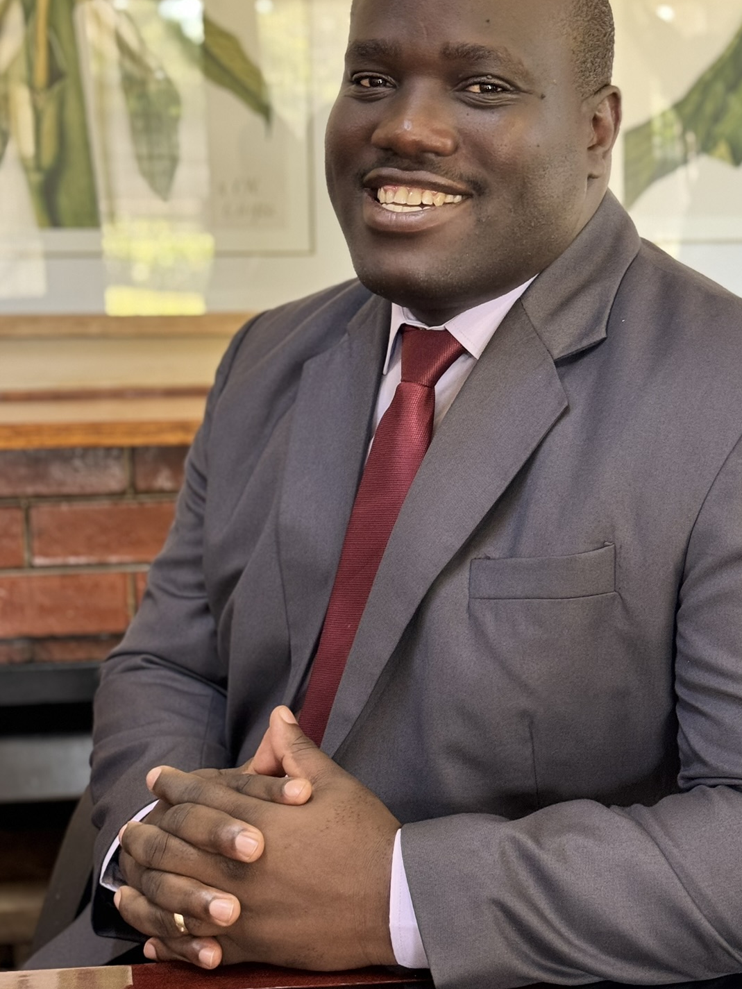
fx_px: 1972
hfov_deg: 21.2
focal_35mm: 69
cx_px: 483
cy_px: 437
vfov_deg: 28.1
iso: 250
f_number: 1.78
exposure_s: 1/50
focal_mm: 6.76
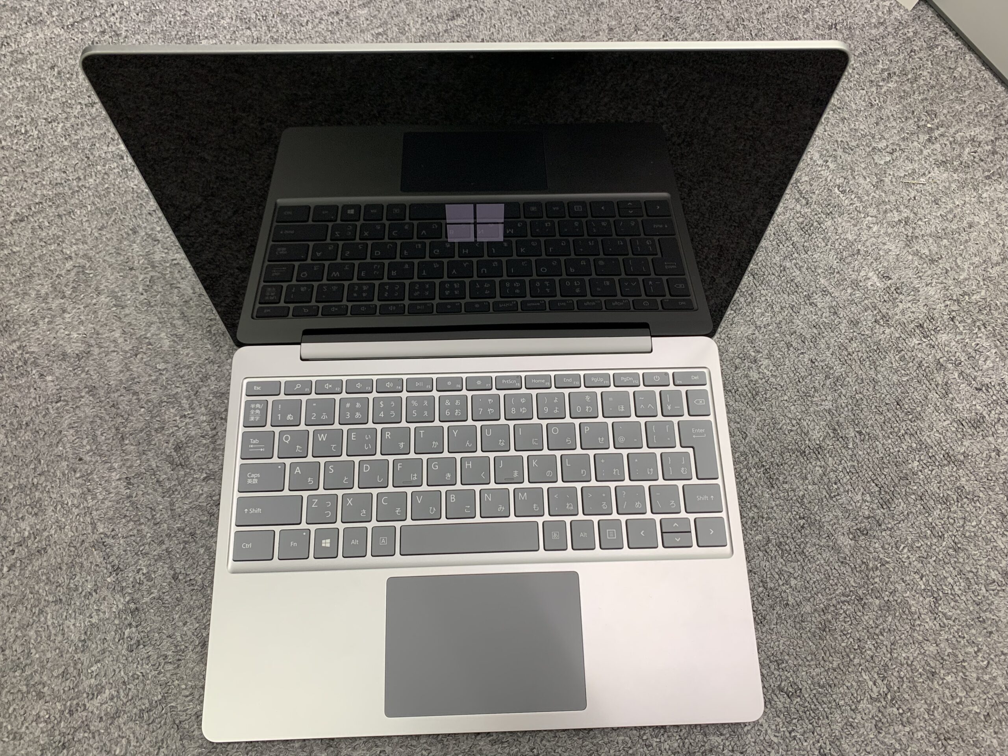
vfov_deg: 53.1
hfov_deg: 67.3
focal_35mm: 26
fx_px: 757
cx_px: 504
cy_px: 378
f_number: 1.8
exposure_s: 1/60
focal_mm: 4.25
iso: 80
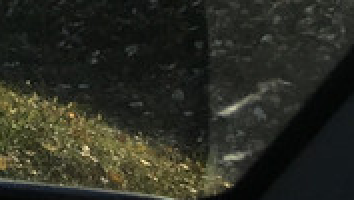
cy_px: -306
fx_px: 1785
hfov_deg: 9.2
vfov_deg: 6.1
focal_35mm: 190
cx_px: -681
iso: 25
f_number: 2.2
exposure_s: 1/1709
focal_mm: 4.15
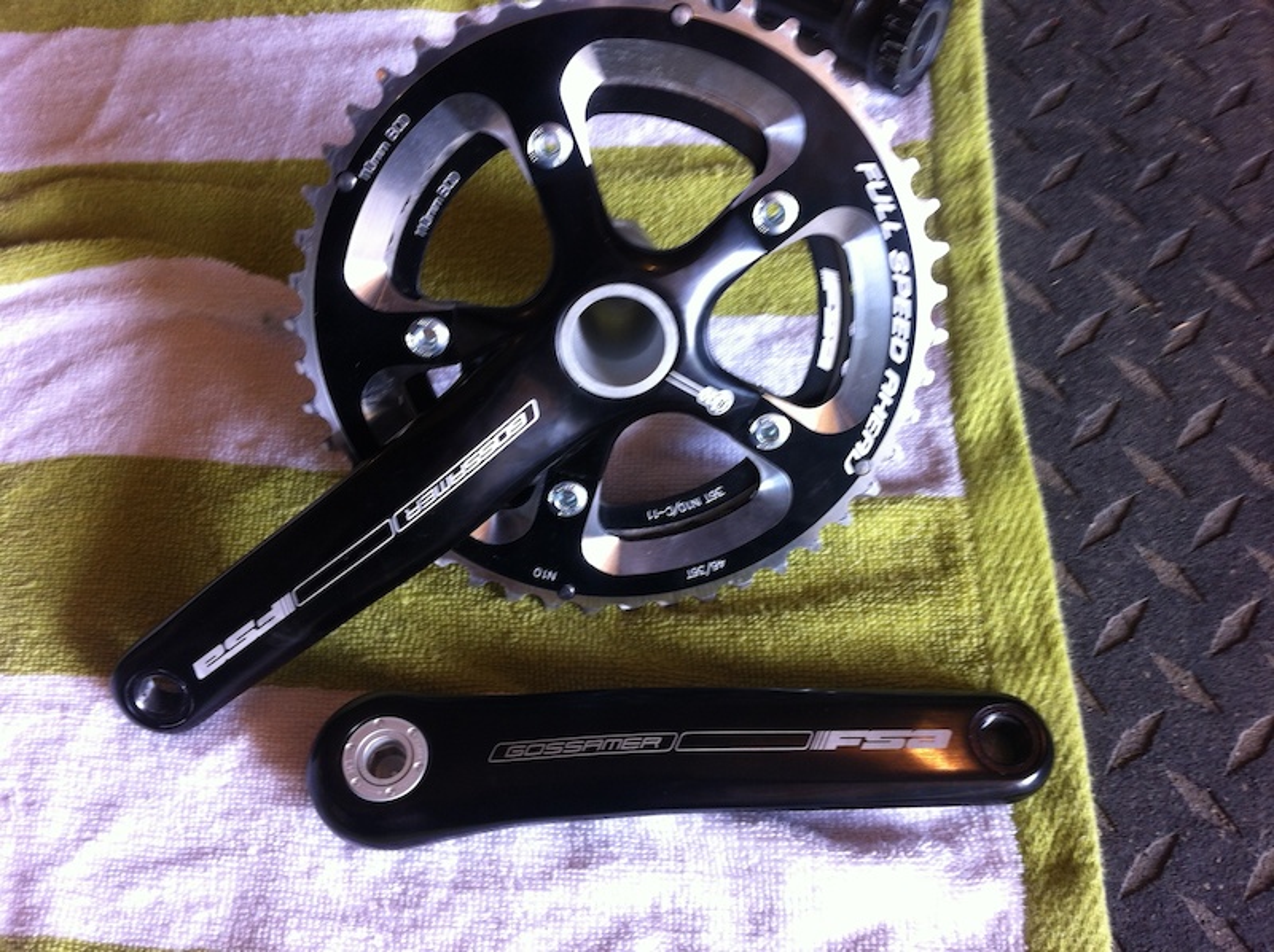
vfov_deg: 40.6
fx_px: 1287
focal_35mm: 35
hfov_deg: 52.7
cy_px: 476
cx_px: 637
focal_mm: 3.85
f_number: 2.8
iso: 80
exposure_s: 1/20
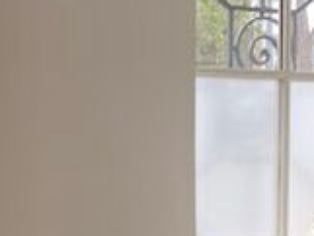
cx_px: -37
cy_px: 303
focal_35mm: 113
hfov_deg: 16.8
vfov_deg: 12.7
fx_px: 1026
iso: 40
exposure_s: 1/121
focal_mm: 4.25
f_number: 1.8
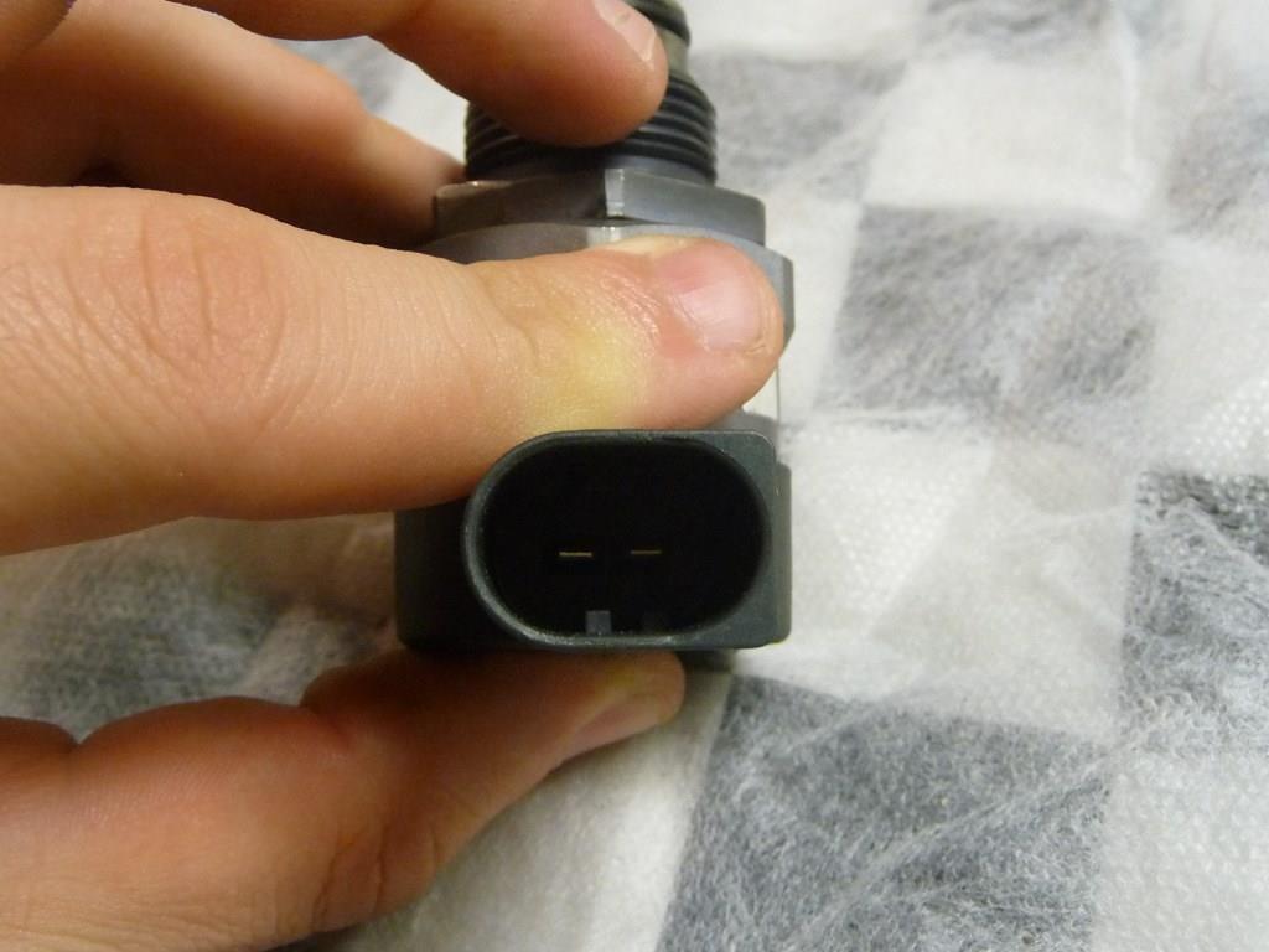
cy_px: 476
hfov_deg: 45.8
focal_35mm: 41
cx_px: 634
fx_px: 1503
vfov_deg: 35.1
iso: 400
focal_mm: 5
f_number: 3.4
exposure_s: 1/30
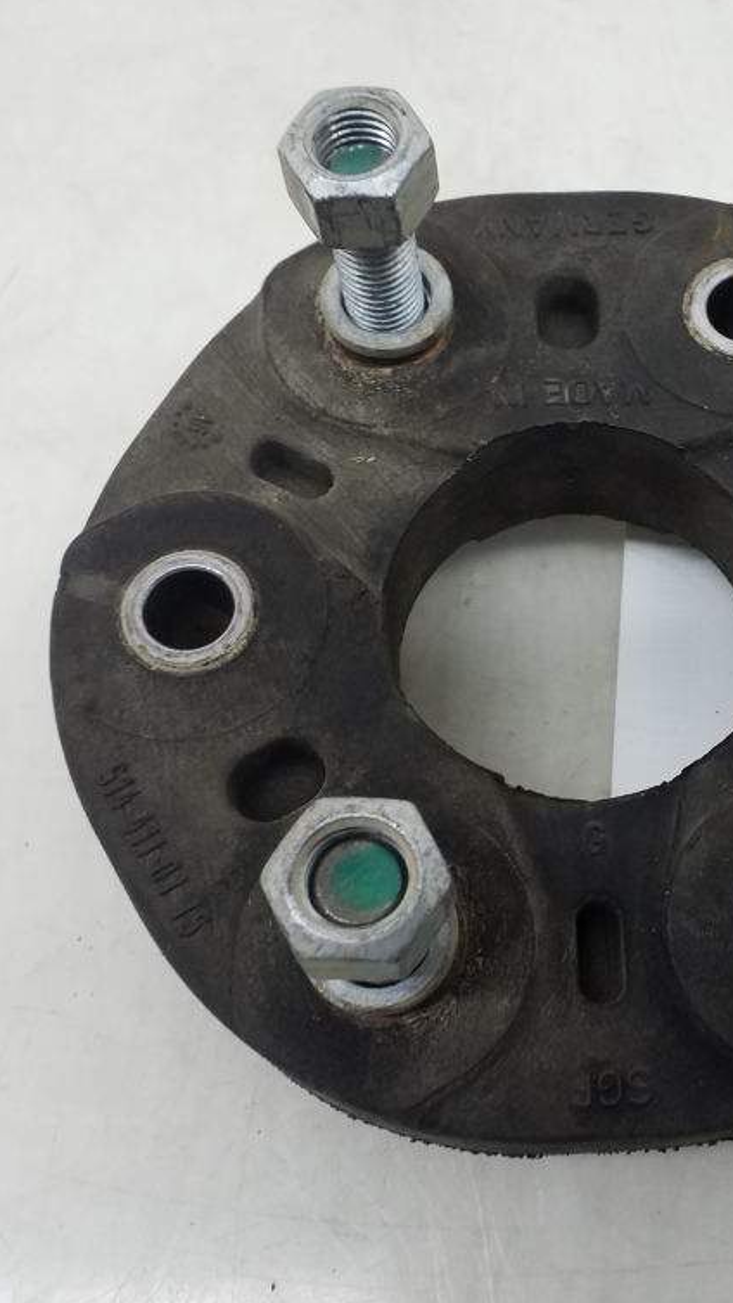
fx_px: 1381
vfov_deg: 50.5
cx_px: 591
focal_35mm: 40
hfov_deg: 29.0
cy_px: 644
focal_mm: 3.6
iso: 160
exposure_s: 1/50
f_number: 1.9
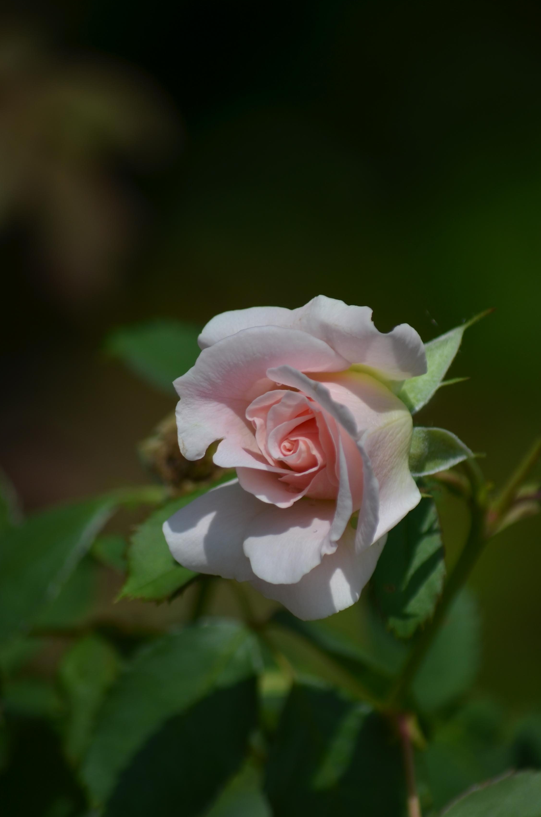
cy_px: 502
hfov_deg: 3.1
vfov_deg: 4.7
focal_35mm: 436
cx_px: 308
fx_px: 9872
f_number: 5.6
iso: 100
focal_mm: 200
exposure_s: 1/1600
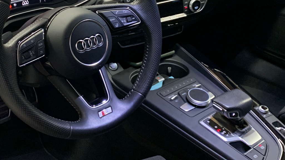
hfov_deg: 36.7
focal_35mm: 56
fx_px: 423
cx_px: 89
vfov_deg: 21.0
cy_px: 14
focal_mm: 4.25
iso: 400
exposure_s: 1/25
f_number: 1.8
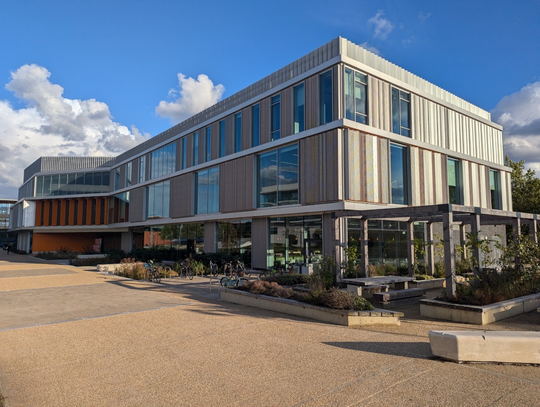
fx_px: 375
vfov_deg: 56.9
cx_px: 270
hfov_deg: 71.5
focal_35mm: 24
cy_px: 204
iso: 48
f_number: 1.85
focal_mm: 6.81
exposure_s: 1/4184
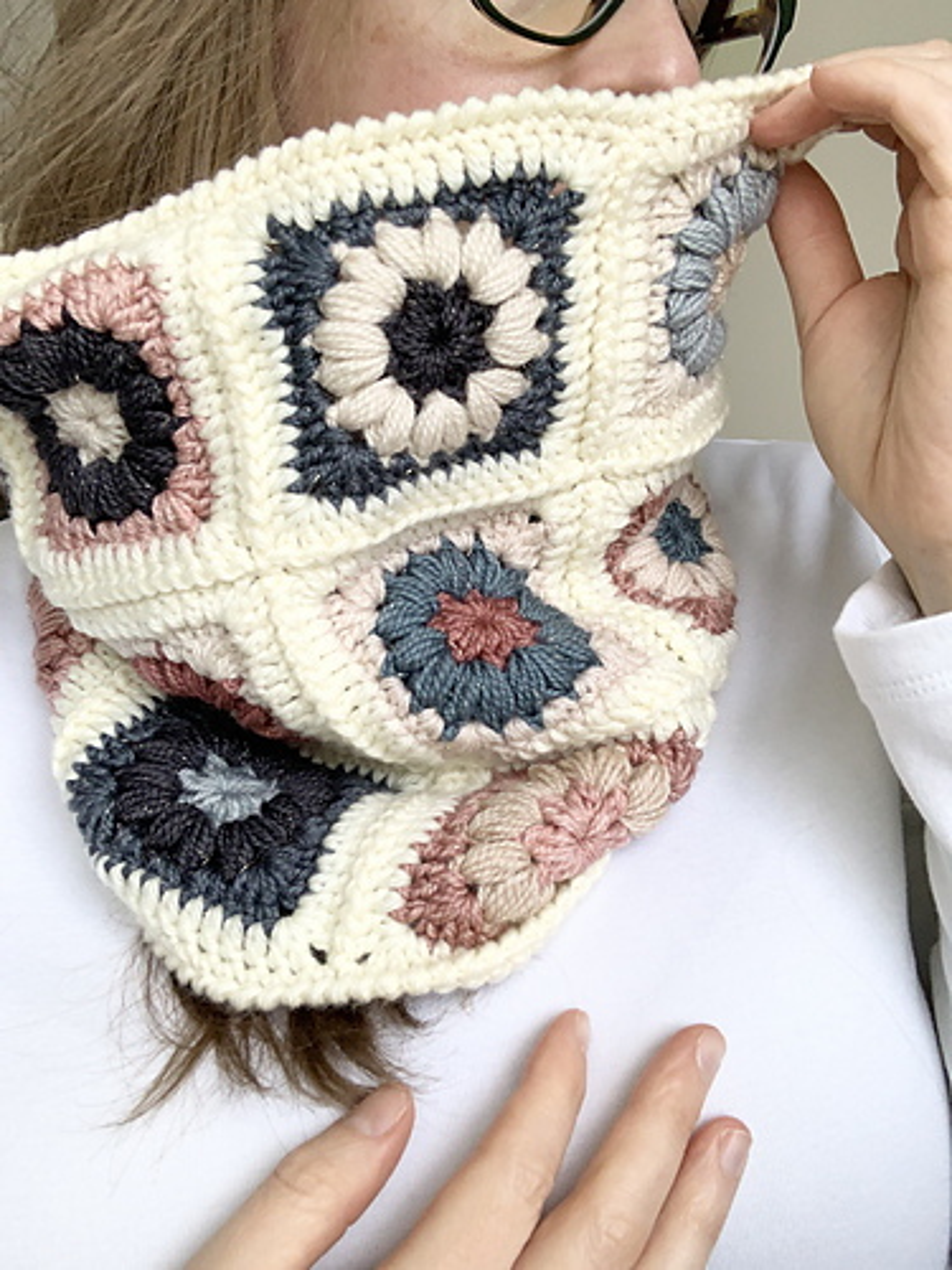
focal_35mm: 32
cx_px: 476
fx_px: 1173
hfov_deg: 44.2
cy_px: 635
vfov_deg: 56.8
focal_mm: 2.87
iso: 64
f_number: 2.2
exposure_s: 1/109
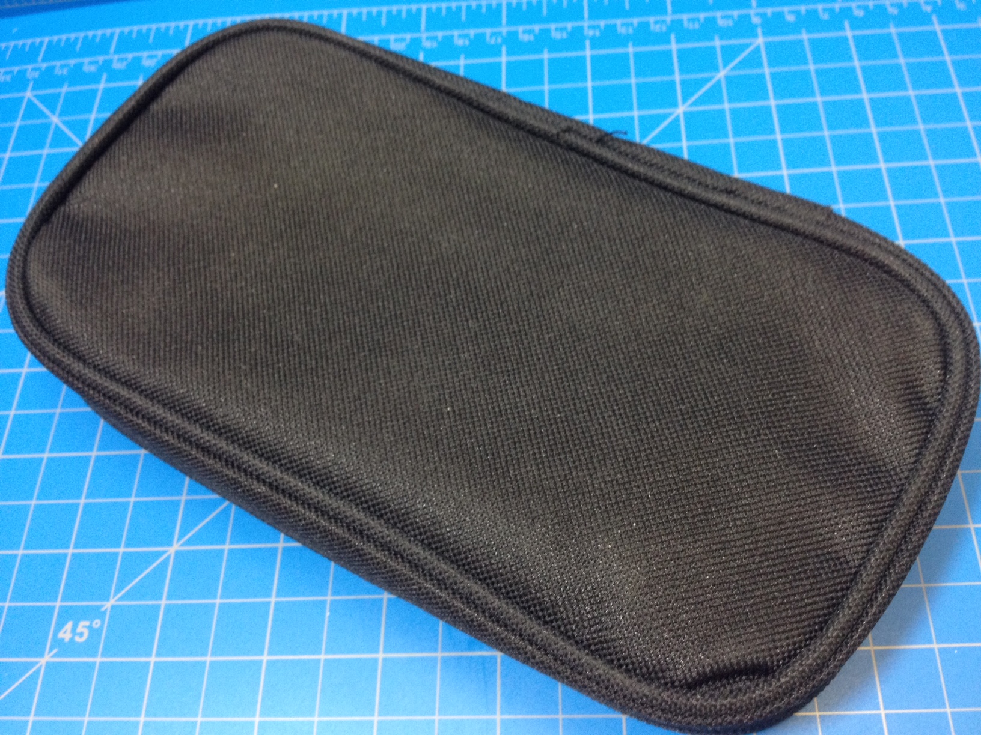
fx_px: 992
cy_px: 368
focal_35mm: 35
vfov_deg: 40.7
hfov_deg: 52.6
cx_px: 490
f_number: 2.4
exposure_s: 1/20
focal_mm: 4.28
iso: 200
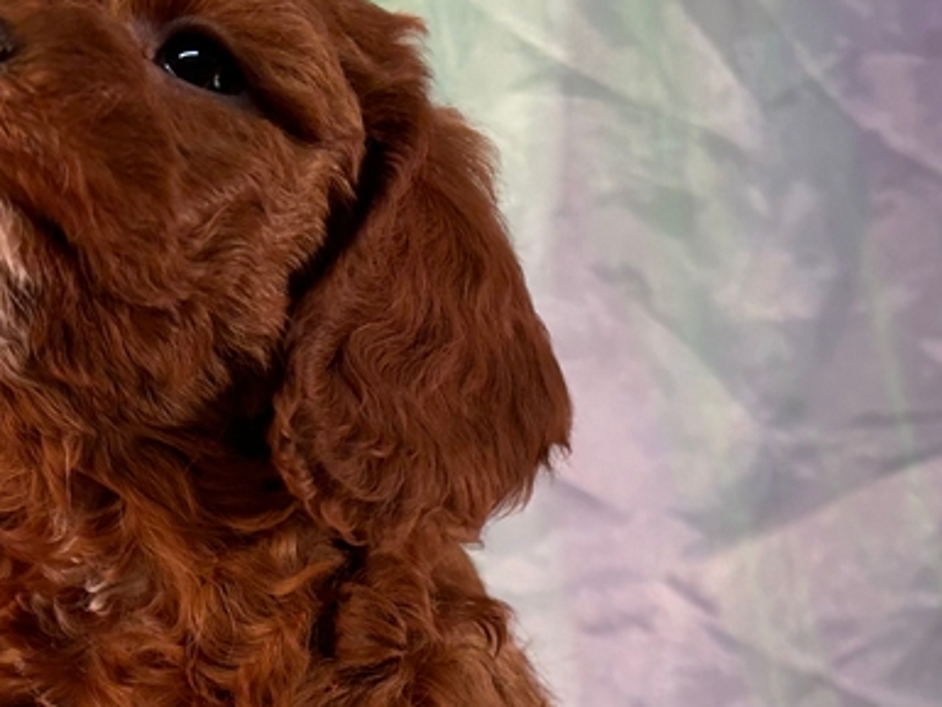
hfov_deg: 24.0
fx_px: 2205
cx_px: 340
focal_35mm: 81
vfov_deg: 17.2
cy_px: 888
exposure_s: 1/120
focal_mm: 5.7
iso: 50
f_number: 1.5
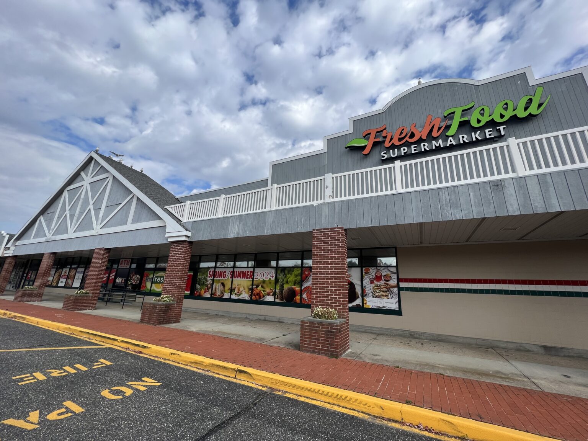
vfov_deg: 89.9
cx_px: 294
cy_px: 220
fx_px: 221
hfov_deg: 106.2
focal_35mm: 13
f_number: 1.8
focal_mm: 1.57
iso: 32
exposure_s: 1/1340
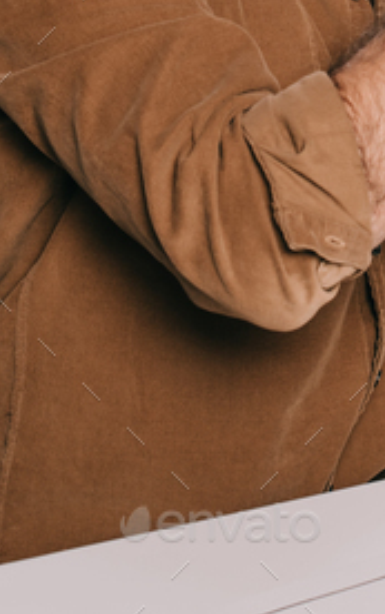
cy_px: -160
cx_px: 547
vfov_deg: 12.5
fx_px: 2731
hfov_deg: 7.9
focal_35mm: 163
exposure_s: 1/160
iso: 125
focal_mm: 50
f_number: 4.5
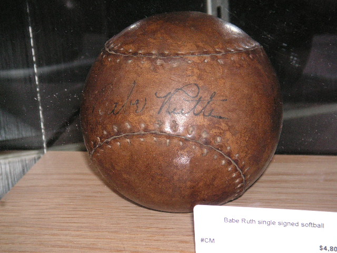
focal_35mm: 96
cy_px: 126
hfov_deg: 20.4
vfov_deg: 15.4
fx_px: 935
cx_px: 168
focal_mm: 16
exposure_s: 1/90
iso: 160
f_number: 4
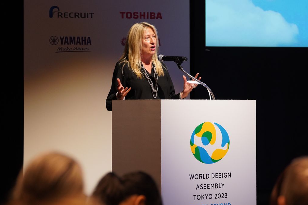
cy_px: 101
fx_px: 1335
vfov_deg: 8.8
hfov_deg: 13.2
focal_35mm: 156
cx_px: 177
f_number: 2.8
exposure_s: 1/250
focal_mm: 89
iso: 1600
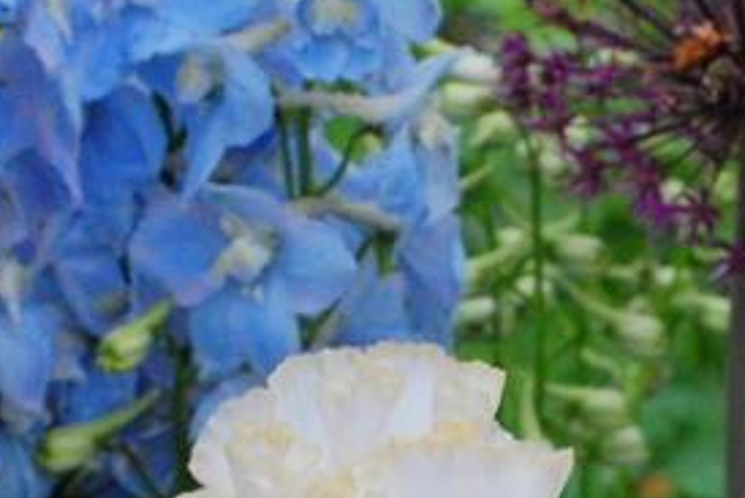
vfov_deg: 3.1
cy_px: 580
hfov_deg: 4.7
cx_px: 742
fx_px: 9069
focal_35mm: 438
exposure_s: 1/2000
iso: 1600
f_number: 11
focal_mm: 100
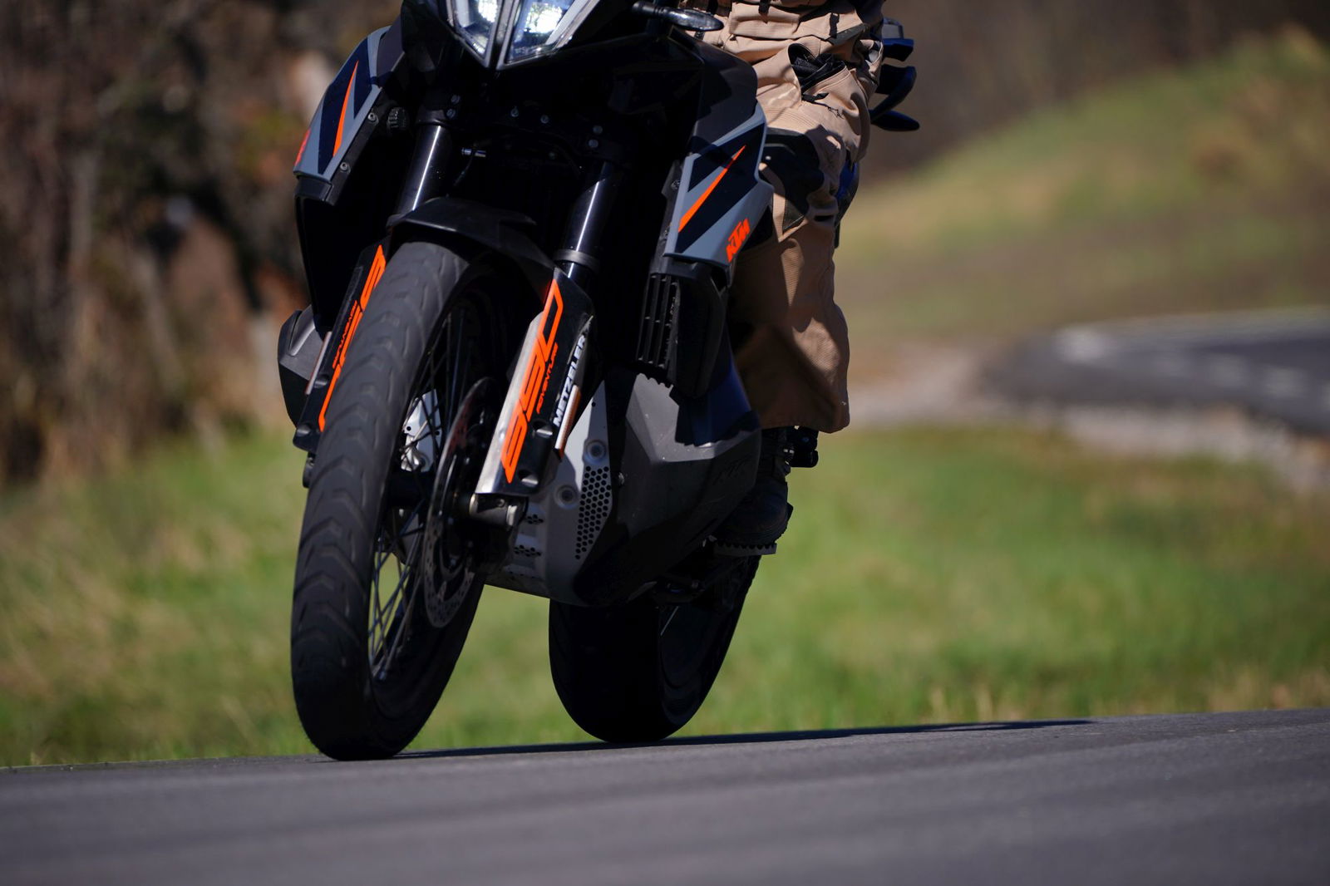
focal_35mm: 358
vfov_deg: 3.8
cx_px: 665
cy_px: 443
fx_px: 13223
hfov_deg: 5.8
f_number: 5.6
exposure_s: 1/2000
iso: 200
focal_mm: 358
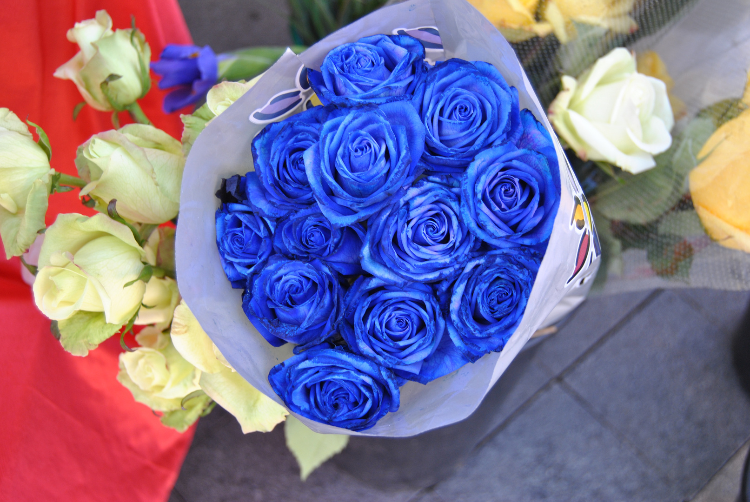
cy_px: 251
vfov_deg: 29.0
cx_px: 375
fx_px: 970
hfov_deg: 42.3
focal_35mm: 46
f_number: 4.2
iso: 220
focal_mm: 31
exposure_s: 1/60
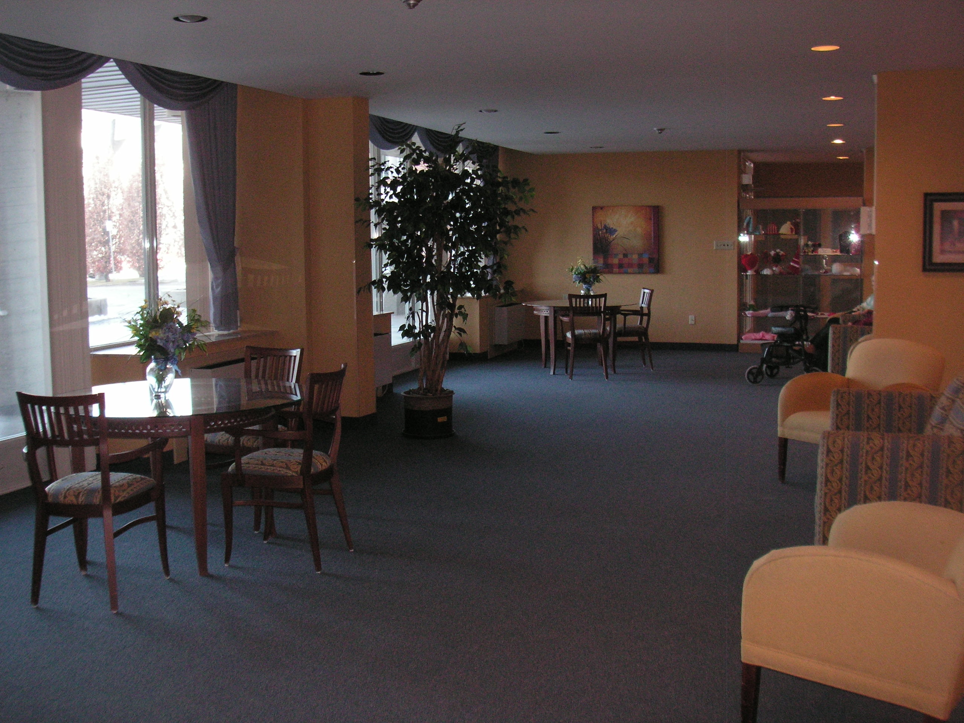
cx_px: 482
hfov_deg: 49.0
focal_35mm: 38
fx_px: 1058
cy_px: 362
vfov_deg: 37.7
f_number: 3.3
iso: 160
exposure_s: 1/45
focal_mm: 6.3
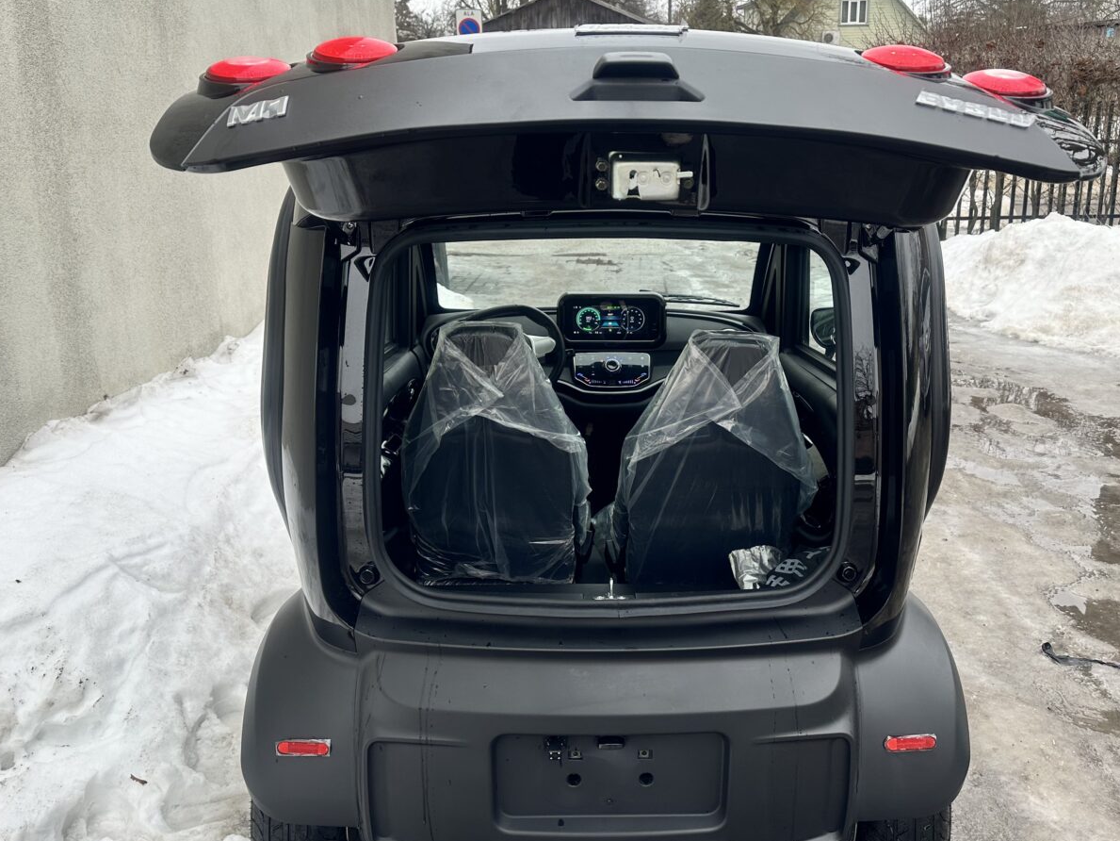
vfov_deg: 45.4
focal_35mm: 31
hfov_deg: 58.3
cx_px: 595
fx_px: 1003
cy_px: 372
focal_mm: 6.86
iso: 64
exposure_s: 1/167
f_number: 1.78
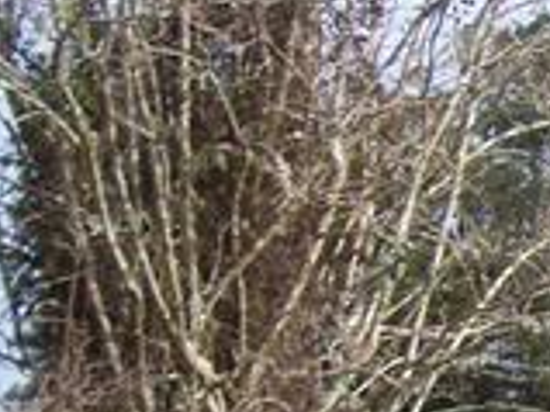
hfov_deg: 8.6
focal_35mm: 211
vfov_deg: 6.8
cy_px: 803
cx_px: 1259
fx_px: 3350
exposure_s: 1/623
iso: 80
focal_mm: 7
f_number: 2.9
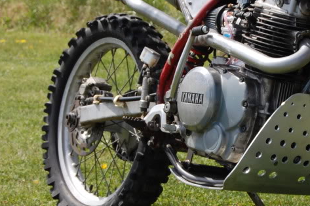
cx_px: 238
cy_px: 114
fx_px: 1256
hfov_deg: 14.0
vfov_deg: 9.4
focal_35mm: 146
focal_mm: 45
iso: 200
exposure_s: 1/320
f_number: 9
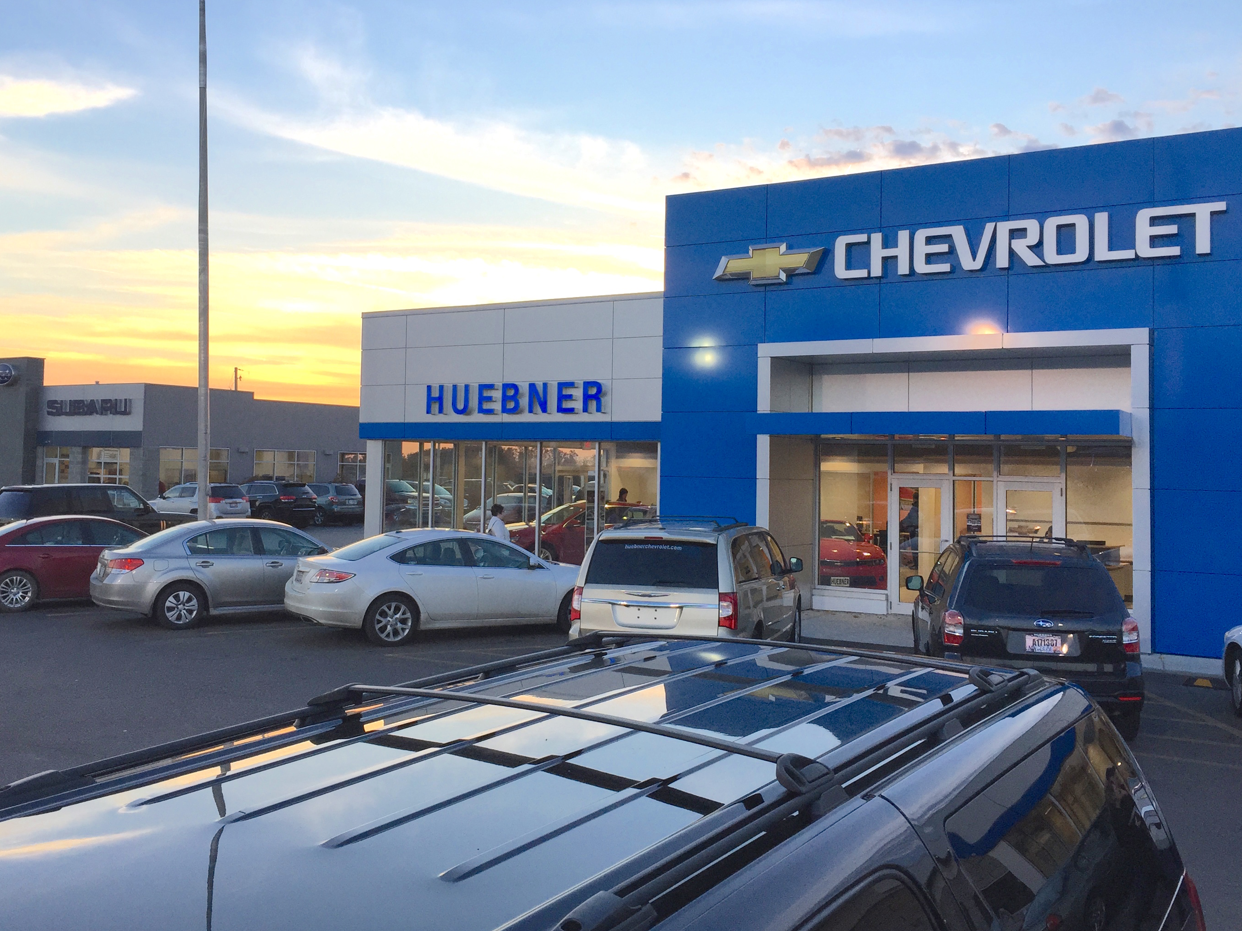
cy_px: 431
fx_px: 1256
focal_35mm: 35
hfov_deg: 52.6
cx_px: 572
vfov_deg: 40.7
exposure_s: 1/260
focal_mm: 4.15
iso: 32
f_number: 2.2
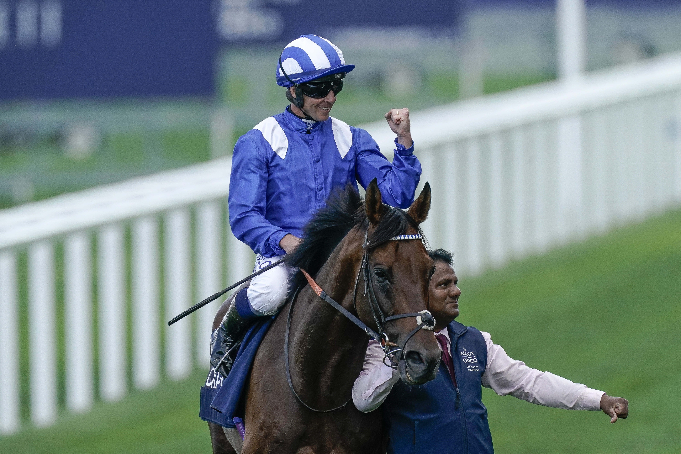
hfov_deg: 1.7
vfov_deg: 1.1
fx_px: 22698
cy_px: 227
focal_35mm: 1200
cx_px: 340
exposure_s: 1/1000
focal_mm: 1200
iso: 1250
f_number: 9
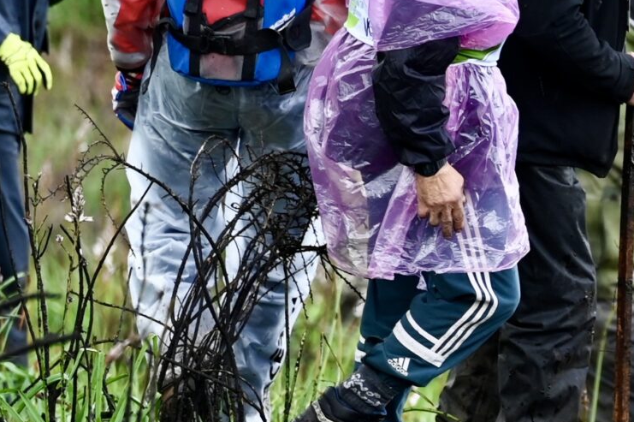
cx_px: 831
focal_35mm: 691
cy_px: 321
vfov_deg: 2.0
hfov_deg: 3.0
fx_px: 12161
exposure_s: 1/1000
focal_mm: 200
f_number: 3.2
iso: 320
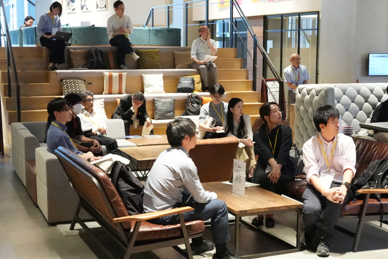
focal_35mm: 59
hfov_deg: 33.9
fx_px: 636
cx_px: 228
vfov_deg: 23.0
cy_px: 136
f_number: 10
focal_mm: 30
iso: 12800
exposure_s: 1/125
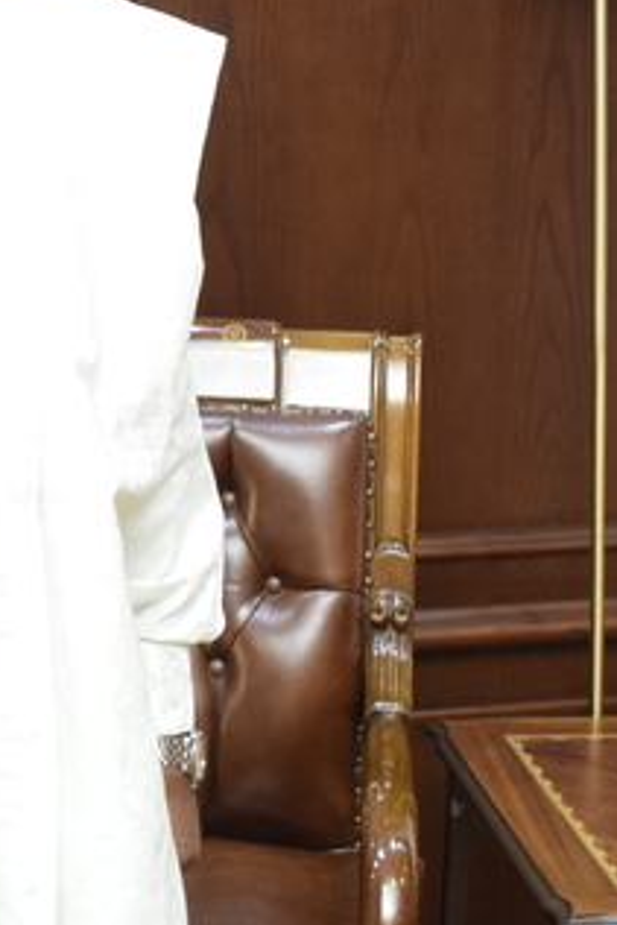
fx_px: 2748
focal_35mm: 107
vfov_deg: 18.8
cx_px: -282
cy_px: 123
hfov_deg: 12.3
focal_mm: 22
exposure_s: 1/60
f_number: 3.8
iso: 1250
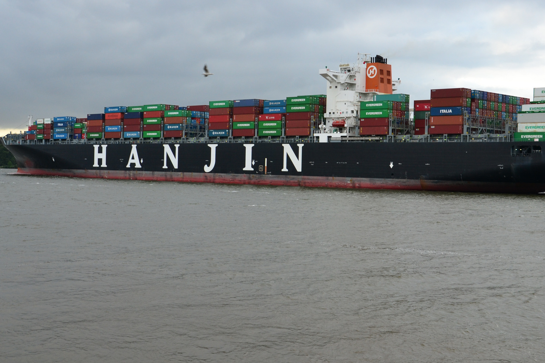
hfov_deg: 37.4
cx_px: 315
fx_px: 802
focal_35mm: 53
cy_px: 169
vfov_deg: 25.5
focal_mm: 28
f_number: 8
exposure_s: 1/80
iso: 400
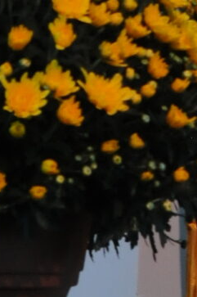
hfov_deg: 1.4
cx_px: 513
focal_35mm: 973
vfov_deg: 2.1
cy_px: -465
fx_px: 8009
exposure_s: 1/80
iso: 800
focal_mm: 92
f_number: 4.5
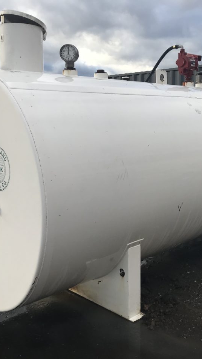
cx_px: 141
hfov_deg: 28.8
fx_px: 390
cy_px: 180
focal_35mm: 41
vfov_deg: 49.4
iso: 20
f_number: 1.8
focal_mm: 3.99
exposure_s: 1/967
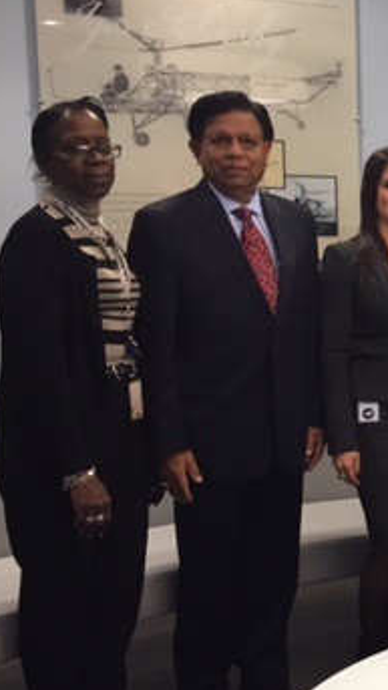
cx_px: 633
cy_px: 362
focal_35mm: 59
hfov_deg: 17.6
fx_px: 1079
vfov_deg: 35.4
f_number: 2.2
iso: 80
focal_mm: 4.15
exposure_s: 1/30
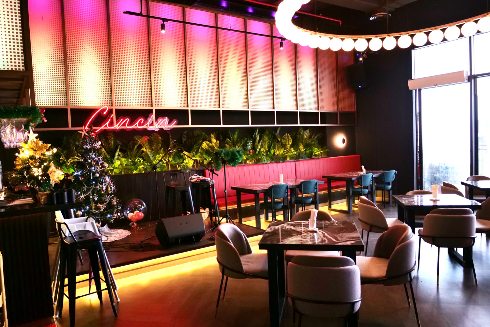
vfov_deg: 53.1
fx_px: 327
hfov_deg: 73.7
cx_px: 245
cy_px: 164
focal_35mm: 24
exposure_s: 1/60
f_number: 2.8
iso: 400
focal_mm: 12
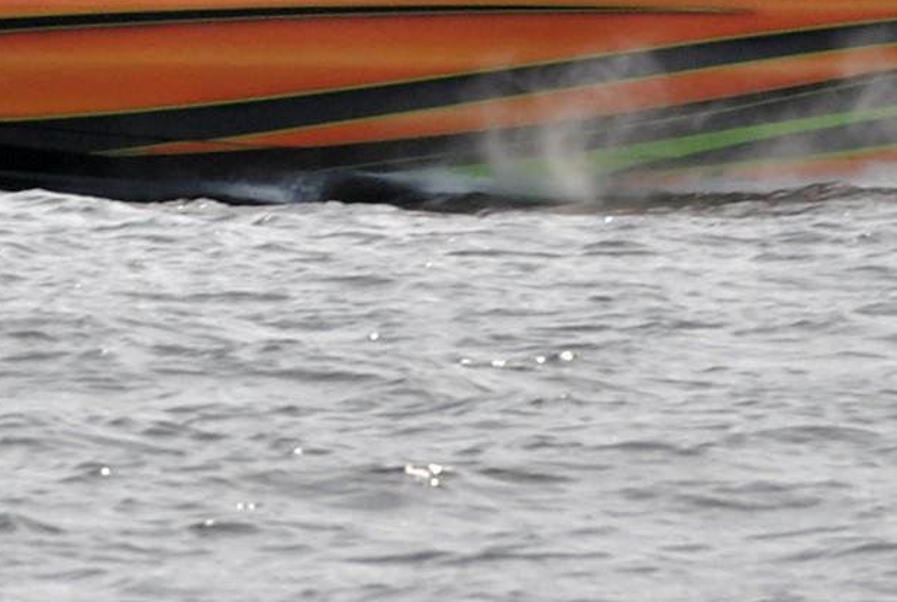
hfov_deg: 5.2
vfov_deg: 3.5
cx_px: 684
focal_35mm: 392
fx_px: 9784
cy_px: 196
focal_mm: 86
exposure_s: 1/1000
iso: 125
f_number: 4.2
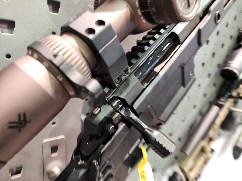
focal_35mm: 23
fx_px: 161
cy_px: 90
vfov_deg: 58.9
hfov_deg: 73.9
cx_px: 121
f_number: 1.8
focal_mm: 6.4
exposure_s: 1/24
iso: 500
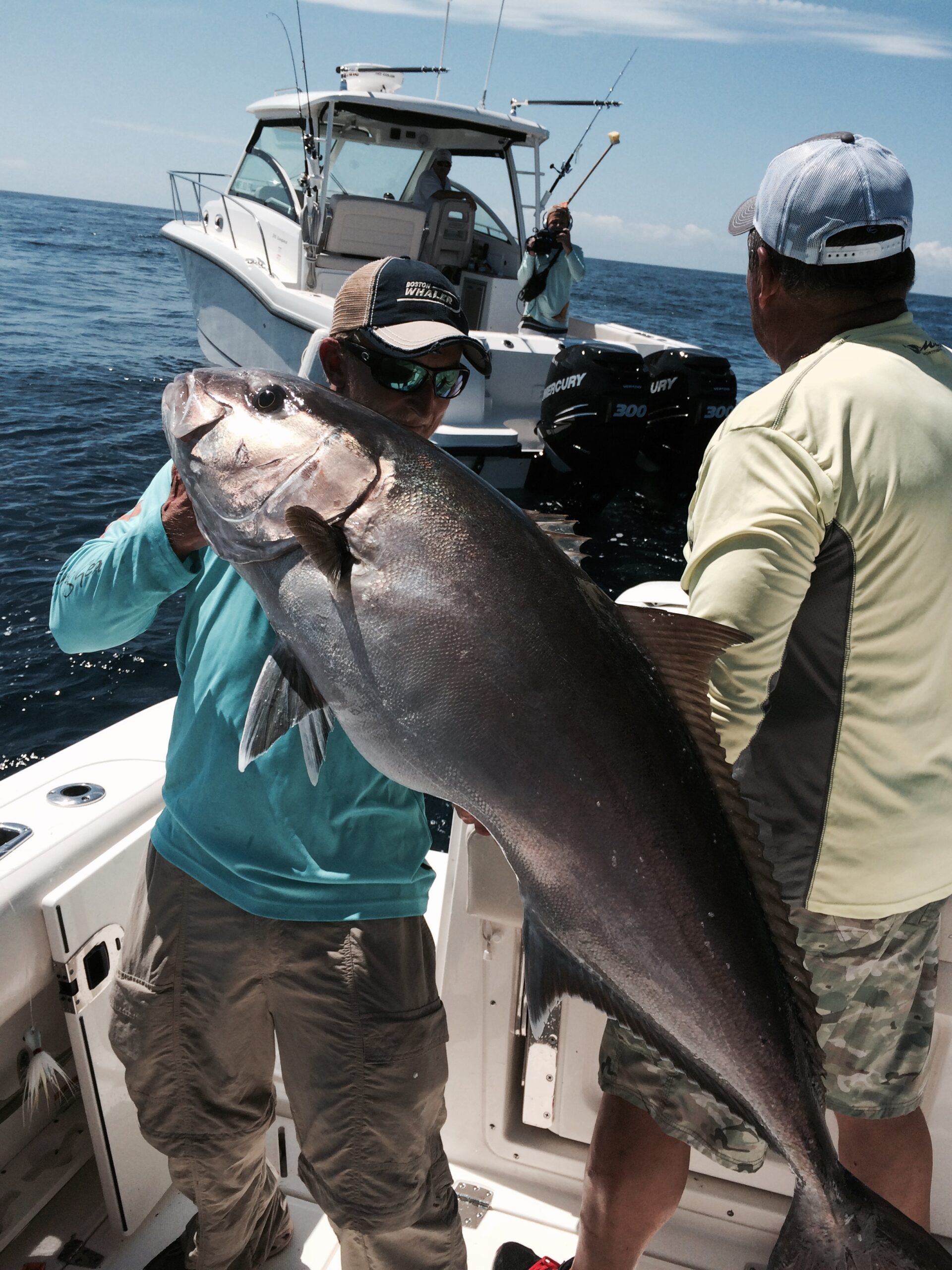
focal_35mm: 29
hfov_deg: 48.2
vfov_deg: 61.7
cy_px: 635
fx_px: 1063
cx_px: 476
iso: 32
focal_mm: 4.15
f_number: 2.2
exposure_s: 1/3165
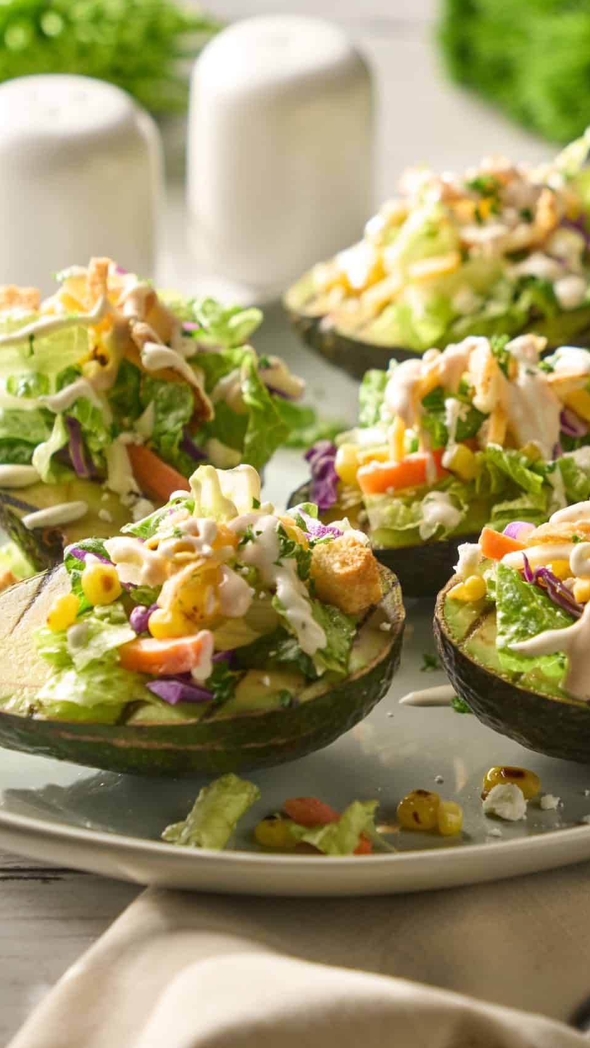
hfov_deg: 7.1
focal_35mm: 172
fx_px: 4783
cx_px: 454
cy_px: 524
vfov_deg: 12.5
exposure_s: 1/100
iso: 400
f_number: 4.5
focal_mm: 109
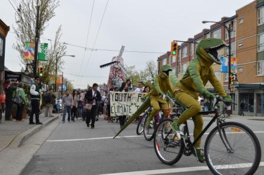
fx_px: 285
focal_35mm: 39
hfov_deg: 49.6
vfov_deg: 34.1
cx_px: 132
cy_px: 88
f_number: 8
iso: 160
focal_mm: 26
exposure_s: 1/200
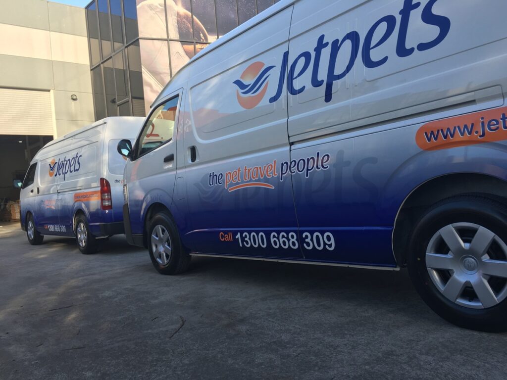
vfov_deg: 48.2
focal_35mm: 29
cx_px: 254
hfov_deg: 61.7
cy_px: 190
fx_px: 425
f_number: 2.2
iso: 25
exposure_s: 1/188
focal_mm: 4.15
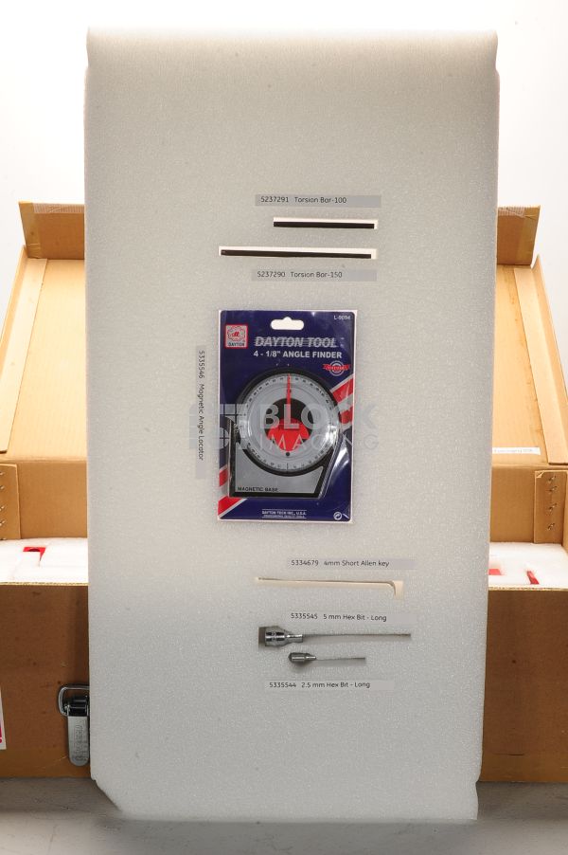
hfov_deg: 27.0
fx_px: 1185
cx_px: 284
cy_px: 428
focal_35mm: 50
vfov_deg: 39.6
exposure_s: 1/160
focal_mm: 50
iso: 320
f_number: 14
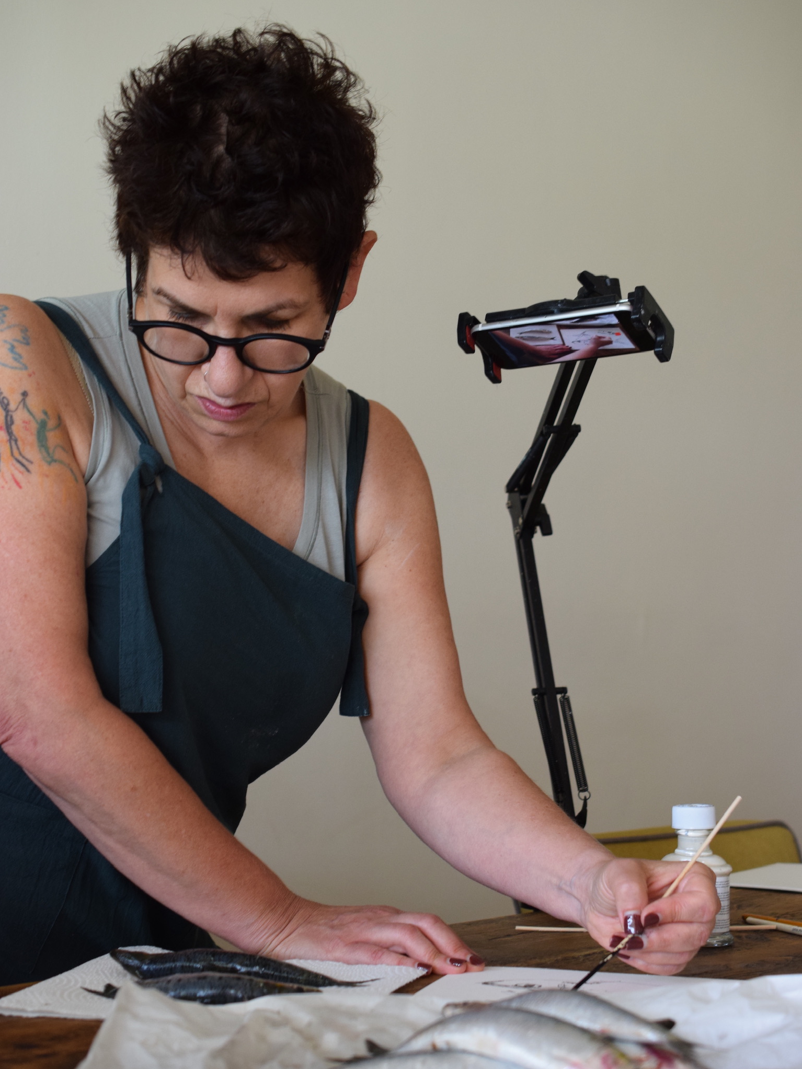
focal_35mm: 65
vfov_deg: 29.8
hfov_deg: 22.6
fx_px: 2008
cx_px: 401
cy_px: 545
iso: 800
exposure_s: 1/60
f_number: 4
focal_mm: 40
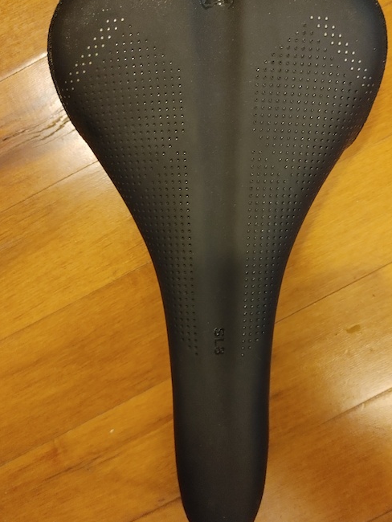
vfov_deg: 56.7
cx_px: 214
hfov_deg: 44.1
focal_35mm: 32
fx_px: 483
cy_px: 239
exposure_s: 1/30
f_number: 1.8
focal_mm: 5.58
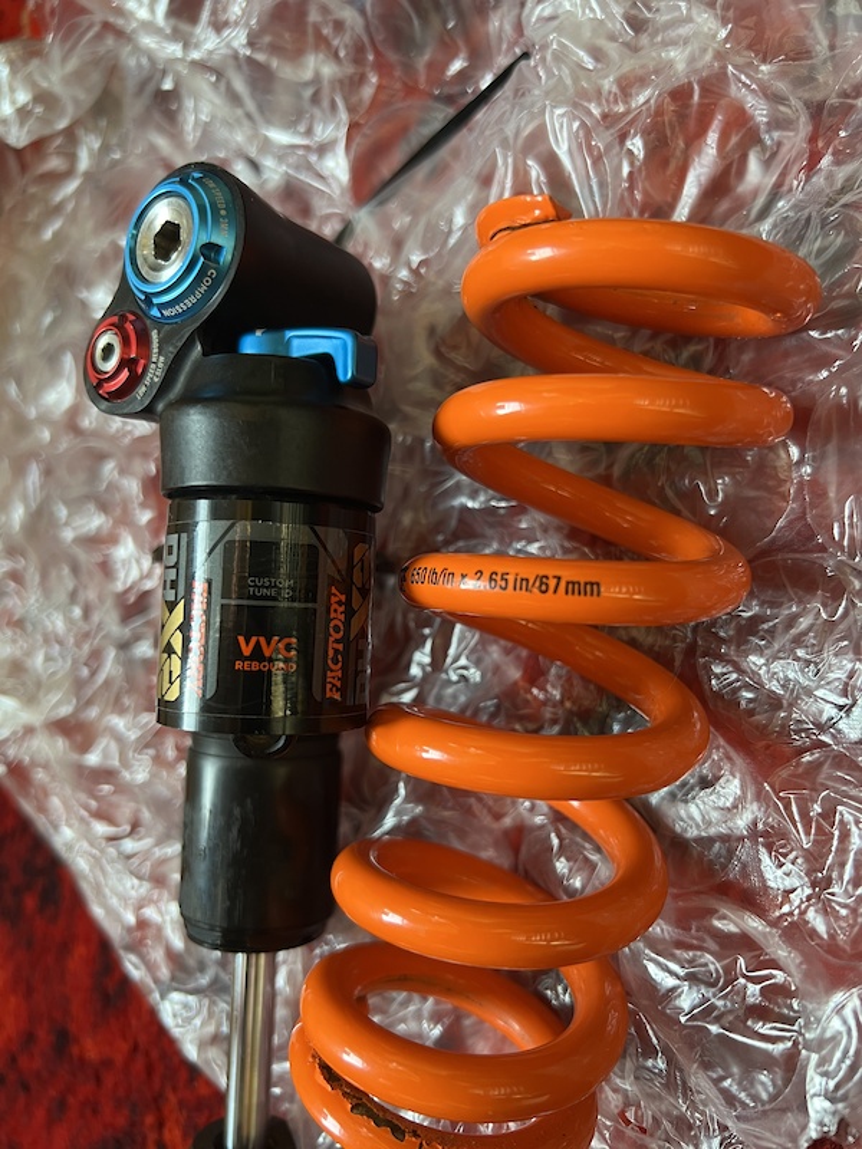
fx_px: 863
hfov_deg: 53.1
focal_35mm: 26
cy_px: 574
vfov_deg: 67.3
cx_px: 431
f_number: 1.5
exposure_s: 1/60
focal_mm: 5.7
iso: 160
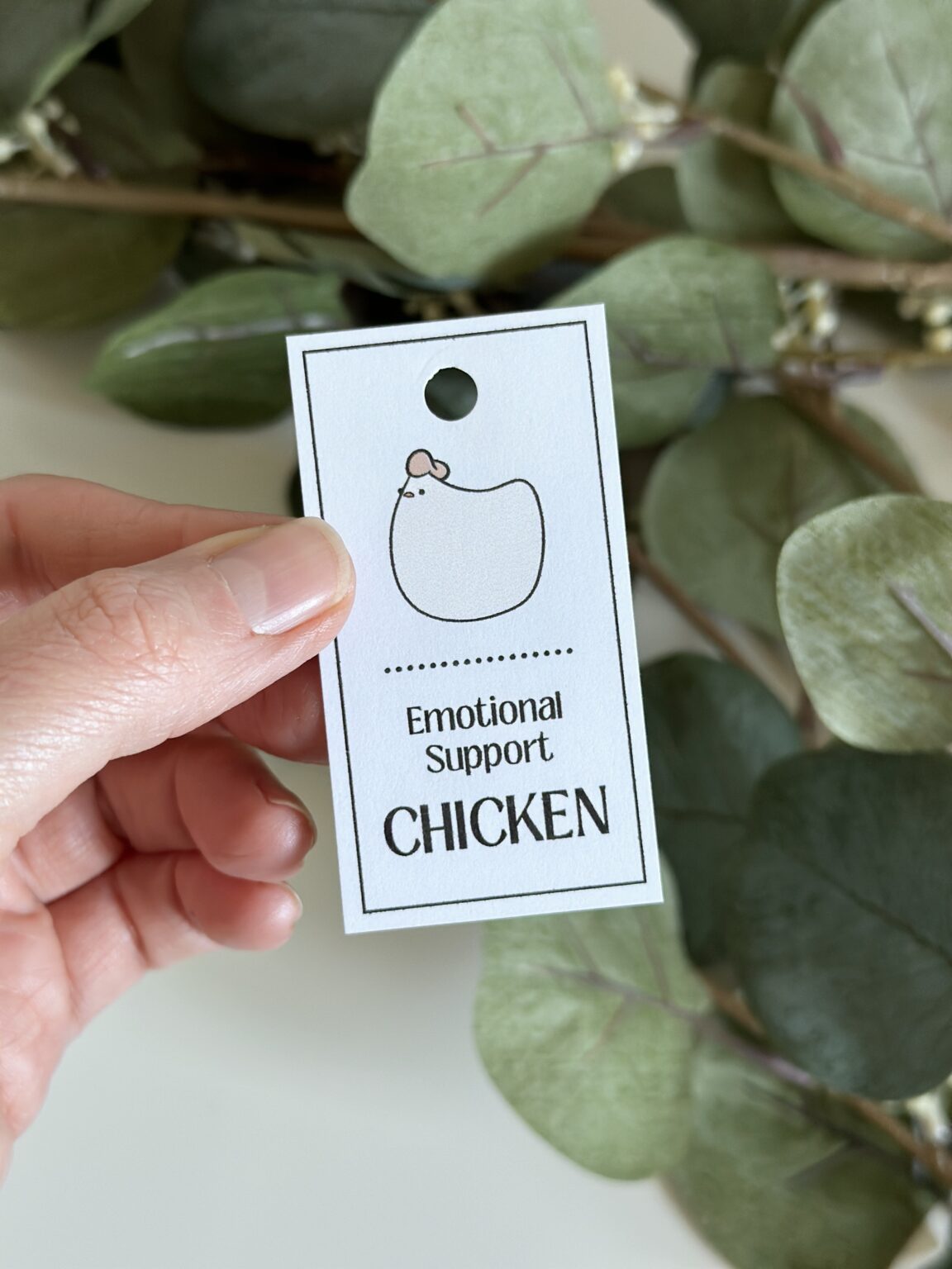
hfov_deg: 30.3
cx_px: 476
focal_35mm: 48
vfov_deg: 39.7
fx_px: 1760
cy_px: 634
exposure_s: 1/60
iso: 200
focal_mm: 6.86
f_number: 1.78
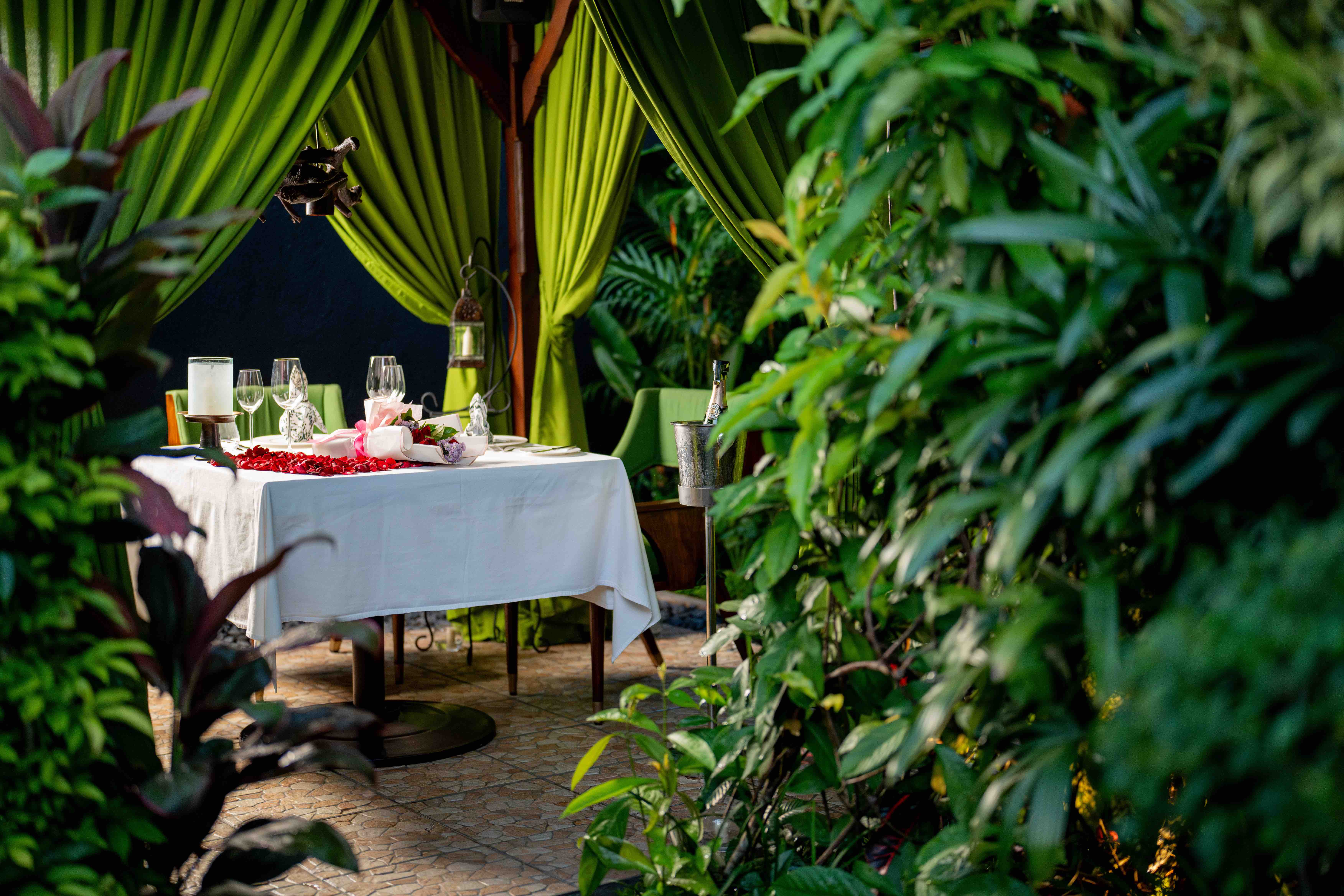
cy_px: 448
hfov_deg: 39.6
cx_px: 672
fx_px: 1867
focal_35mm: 50
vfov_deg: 27.0
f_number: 1.4
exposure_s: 1/500
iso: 3200
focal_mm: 50
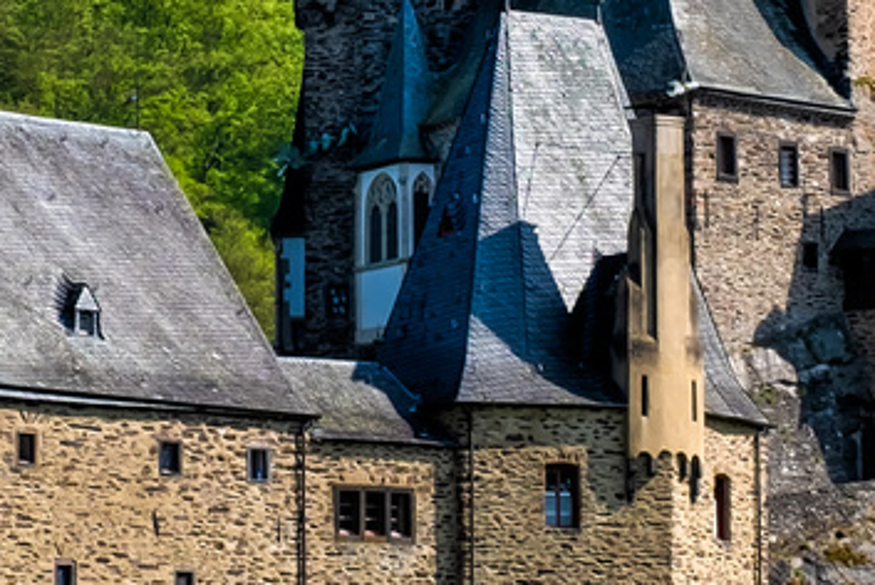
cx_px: 213
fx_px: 5911
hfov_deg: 8.5
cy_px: 169
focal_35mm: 243
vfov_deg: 5.7
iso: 160
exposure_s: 1/400
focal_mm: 35.3
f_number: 6.4
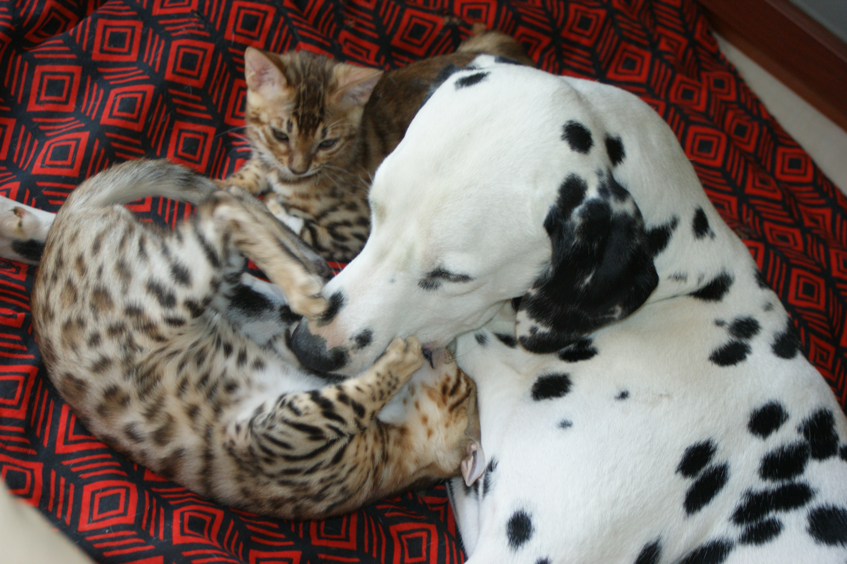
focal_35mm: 60
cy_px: 282
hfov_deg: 33.4
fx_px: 1411
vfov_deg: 22.6
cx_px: 424
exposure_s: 1/60
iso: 400
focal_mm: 40
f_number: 5.6
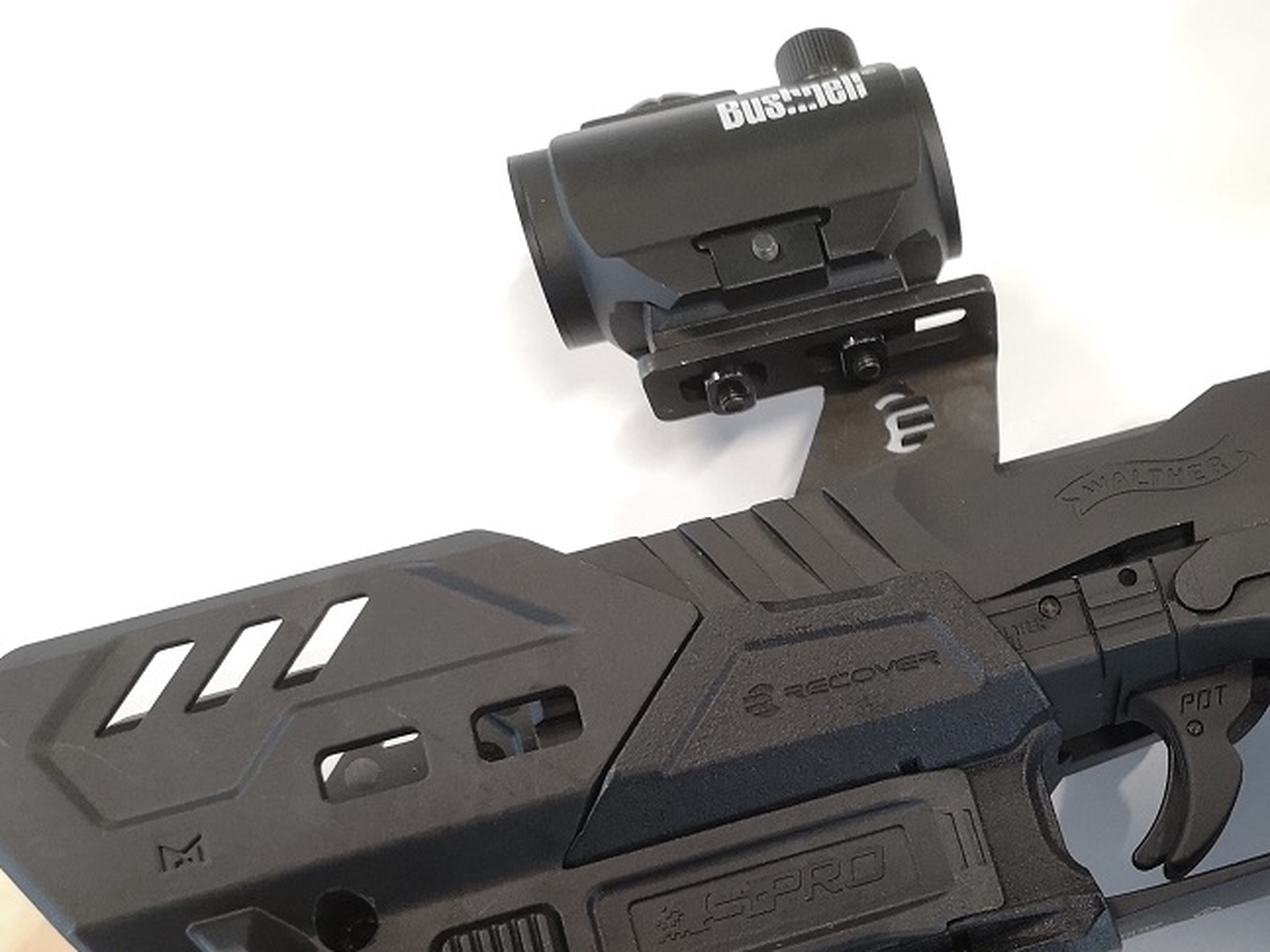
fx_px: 1834
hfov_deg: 35.9
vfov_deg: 28.0
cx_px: 1141
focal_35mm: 50
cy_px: 860
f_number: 1.8
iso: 400
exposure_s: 1/33.3
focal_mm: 5.58
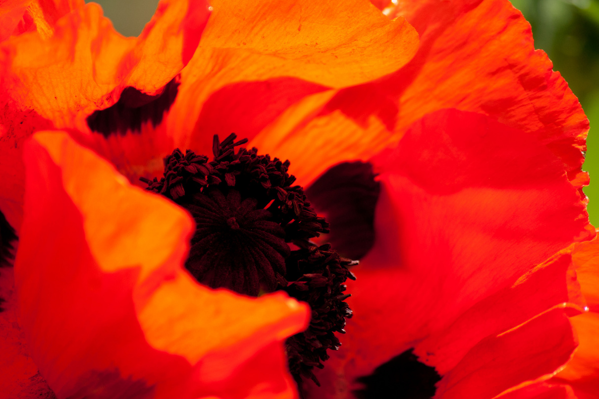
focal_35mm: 302
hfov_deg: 6.8
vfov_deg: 4.5
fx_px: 5023
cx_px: 275
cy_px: 199
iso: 125
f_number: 4.5
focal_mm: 150
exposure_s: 1/500
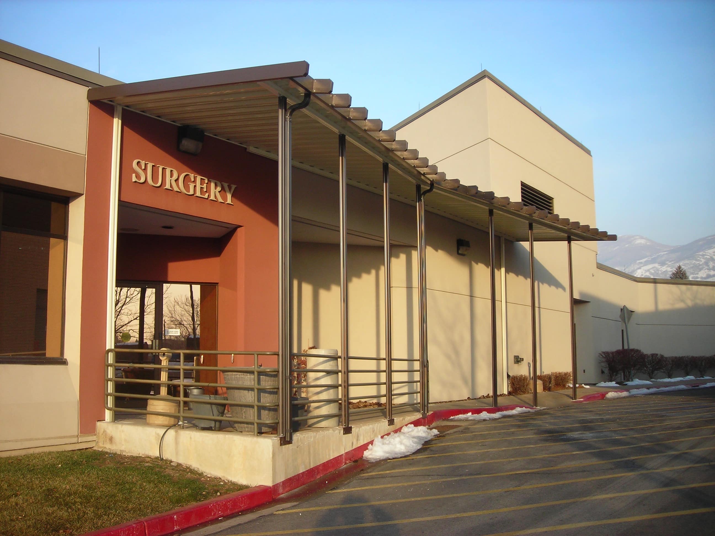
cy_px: 268
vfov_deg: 37.7
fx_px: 785
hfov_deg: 49.0
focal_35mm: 38
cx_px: 358
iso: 70
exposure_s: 1/344
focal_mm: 6.3
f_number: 3.2
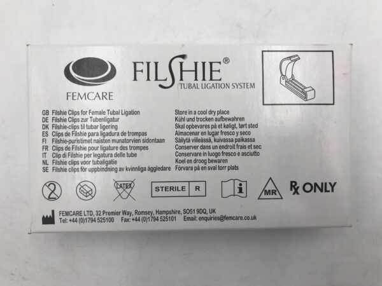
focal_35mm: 28
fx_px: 309
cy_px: 143
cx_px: 191
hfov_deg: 63.4
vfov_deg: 49.7
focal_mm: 3.99
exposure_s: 1/212
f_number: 1.8
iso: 20
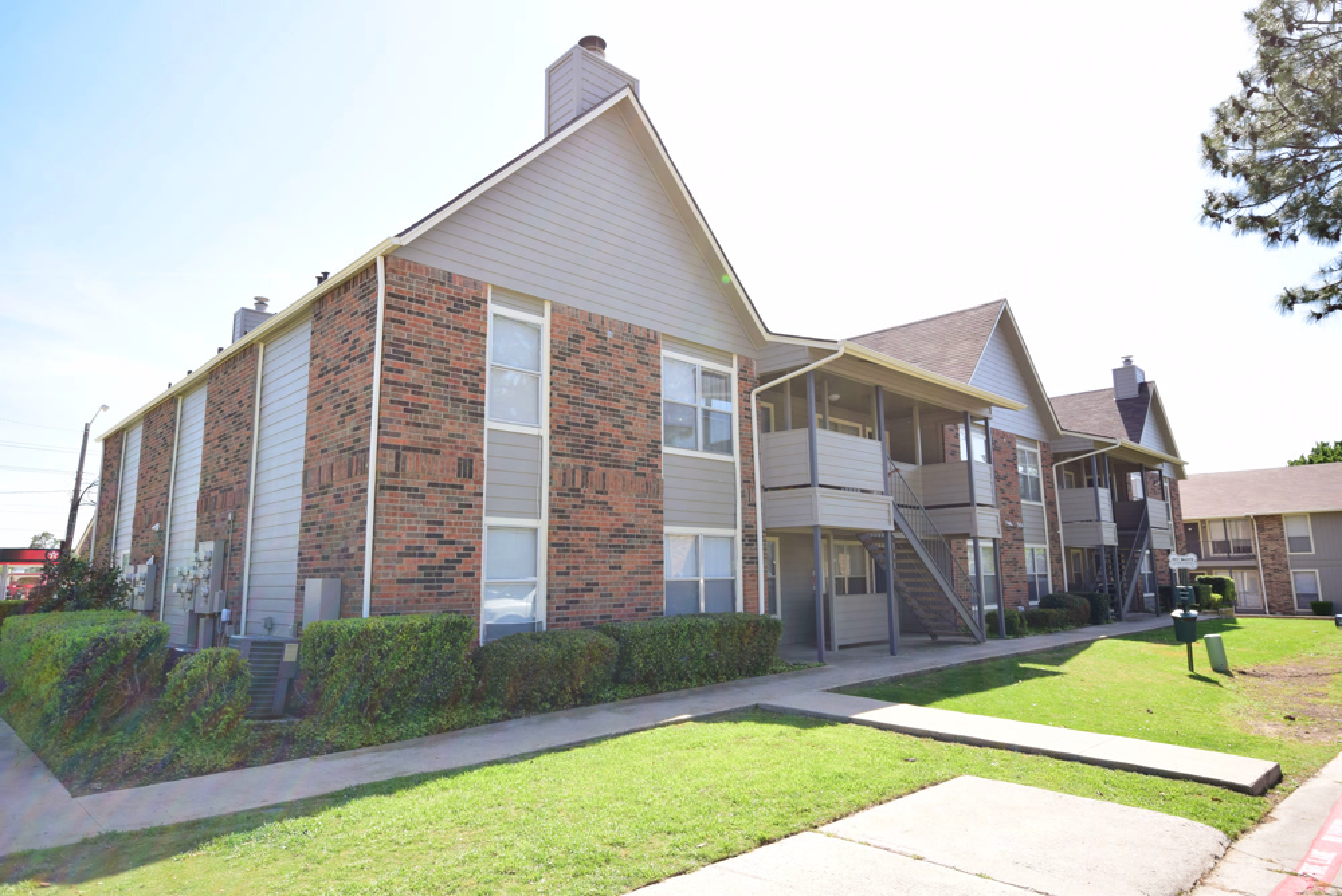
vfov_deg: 59.6
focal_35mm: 21
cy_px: 448
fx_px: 783
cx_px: 671
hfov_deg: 81.2
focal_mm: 14
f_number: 10
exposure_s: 1/80
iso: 125
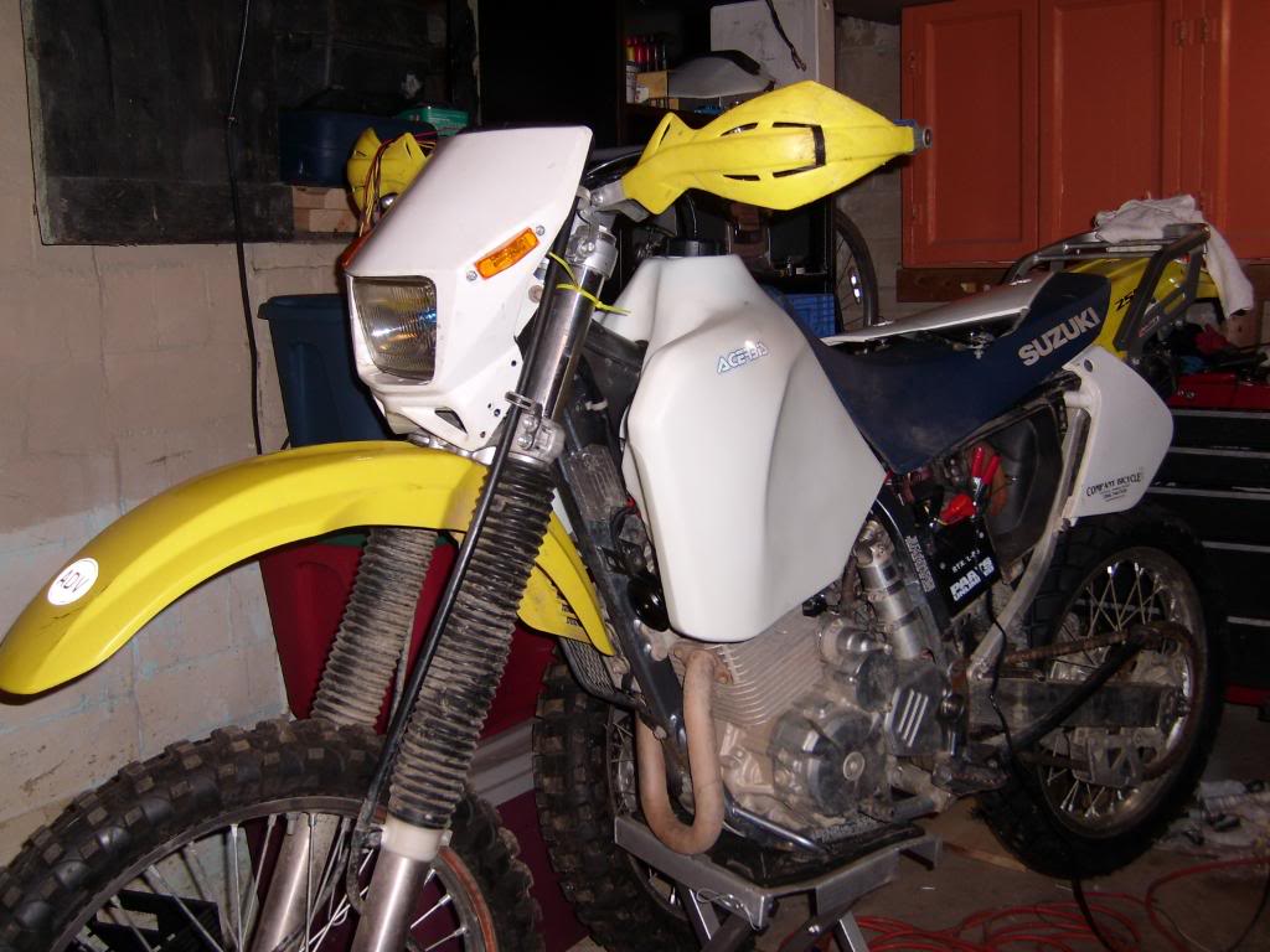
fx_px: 1284
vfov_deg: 40.7
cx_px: 635
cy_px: 476
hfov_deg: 52.6
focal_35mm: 35
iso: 50
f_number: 2.8
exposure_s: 1/30
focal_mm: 5.8
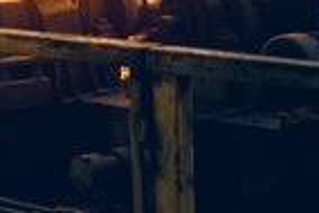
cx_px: -146
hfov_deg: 10.2
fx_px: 1730
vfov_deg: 7.0
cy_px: -100
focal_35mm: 195
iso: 800
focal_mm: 47
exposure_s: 1/80
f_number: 5.6
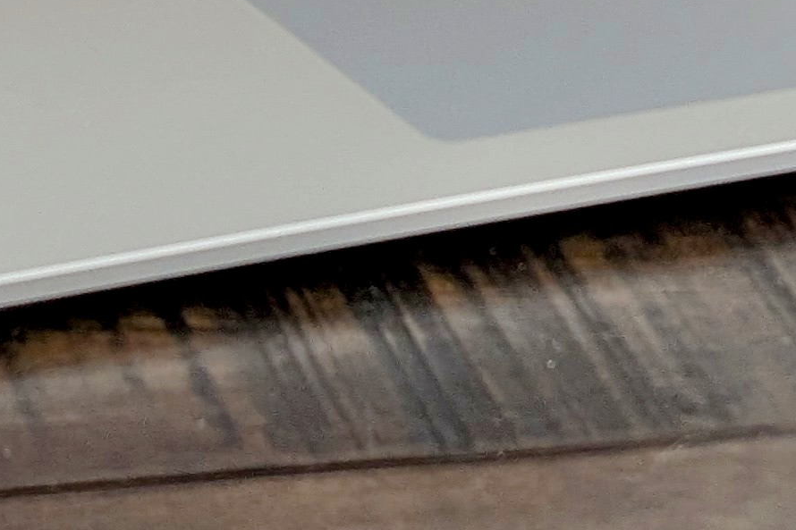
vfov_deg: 5.7
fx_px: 5173
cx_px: 488
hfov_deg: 8.8
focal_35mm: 234
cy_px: -678
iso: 72
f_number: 1.68
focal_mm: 6.9
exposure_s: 1/30
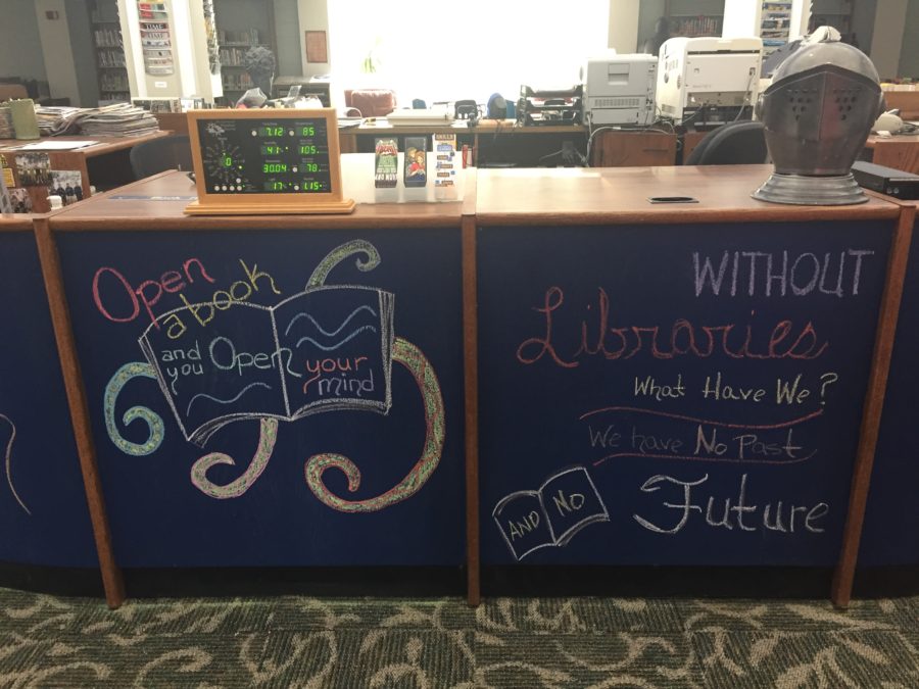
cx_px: 460
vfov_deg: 48.2
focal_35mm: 29
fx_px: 770
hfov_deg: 61.7
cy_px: 344
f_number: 2.2
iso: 125
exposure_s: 1/30
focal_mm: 4.15
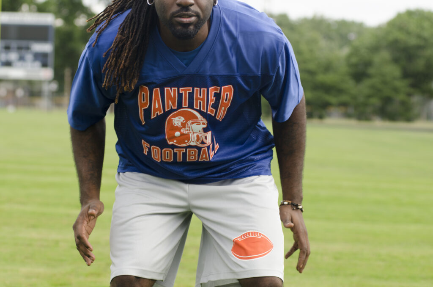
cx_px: 216
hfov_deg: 17.1
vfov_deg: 11.4
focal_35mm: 120
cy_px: 144
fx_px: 1440
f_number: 4.5
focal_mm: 80
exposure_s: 1/250
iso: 125
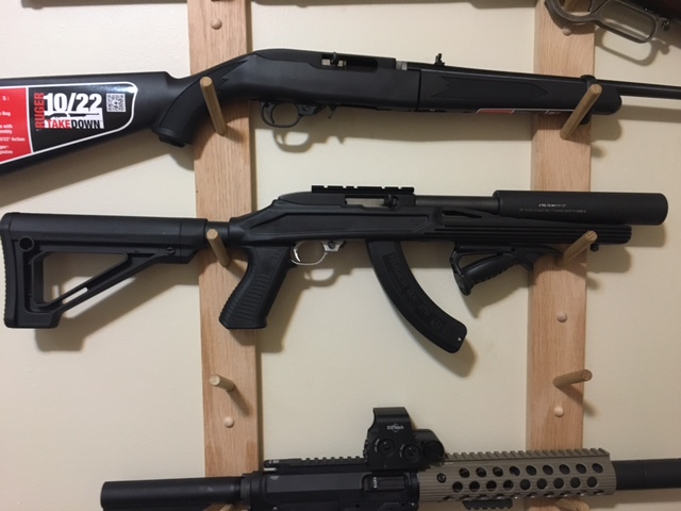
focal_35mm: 29
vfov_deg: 48.2
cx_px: 340
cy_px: 256
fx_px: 571
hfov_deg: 61.7
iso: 400
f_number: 2.2
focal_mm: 4.15
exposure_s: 1/15
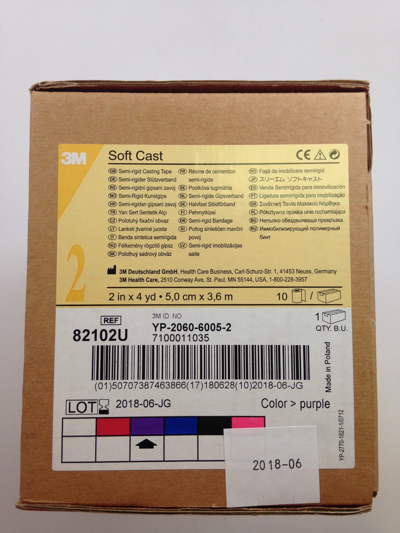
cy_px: 266
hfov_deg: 42.9
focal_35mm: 33
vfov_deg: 55.4
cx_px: 200
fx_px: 508
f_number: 2.4
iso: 50
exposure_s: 1/60
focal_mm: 4.12
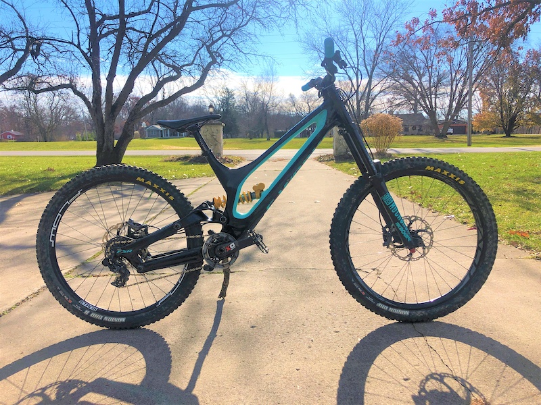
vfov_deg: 49.7
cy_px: 202
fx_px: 438
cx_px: 270
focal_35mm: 28
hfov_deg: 63.4
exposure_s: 1/1946
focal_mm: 3.99
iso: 20
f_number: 1.8
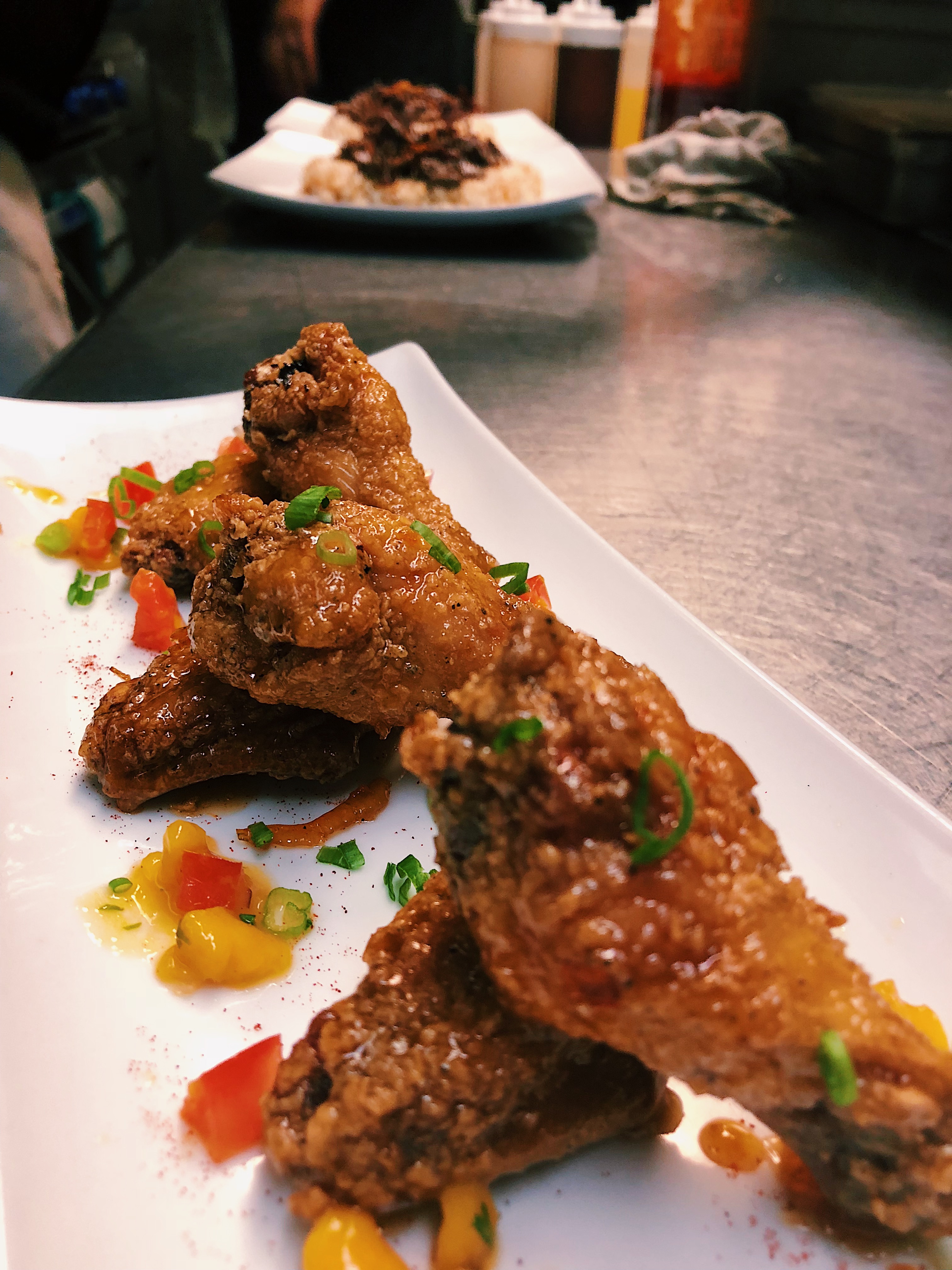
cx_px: 476
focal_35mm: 28
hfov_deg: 49.7
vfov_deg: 63.4
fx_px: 1027
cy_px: 635
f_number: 1.8
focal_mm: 3.99
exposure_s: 1/15
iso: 40
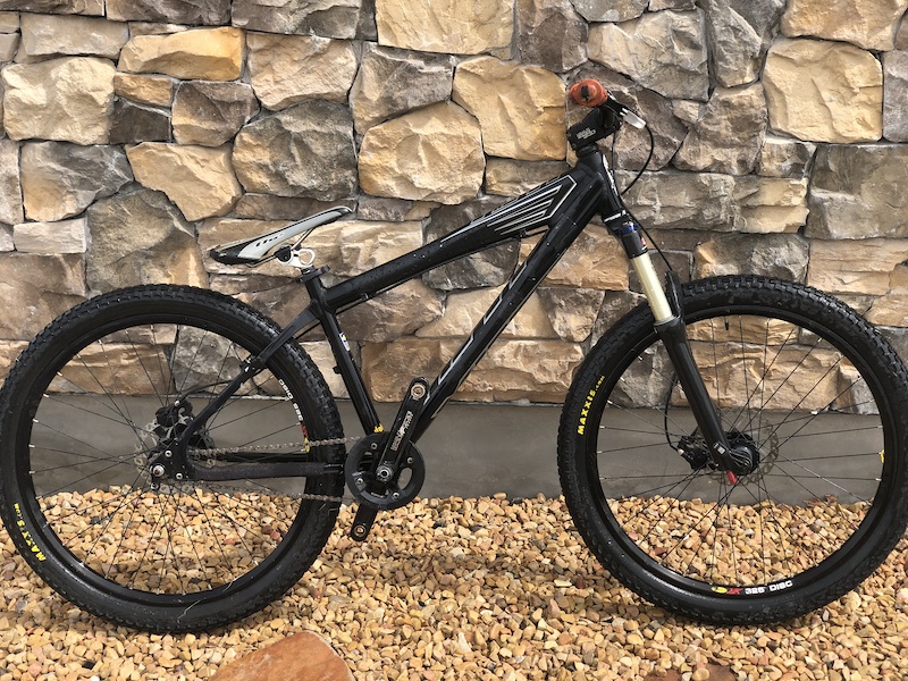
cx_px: 454
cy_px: 340
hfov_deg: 36.8
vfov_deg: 28.0
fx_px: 1364
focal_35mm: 52
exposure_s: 1/408
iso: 16
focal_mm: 6
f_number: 2.4
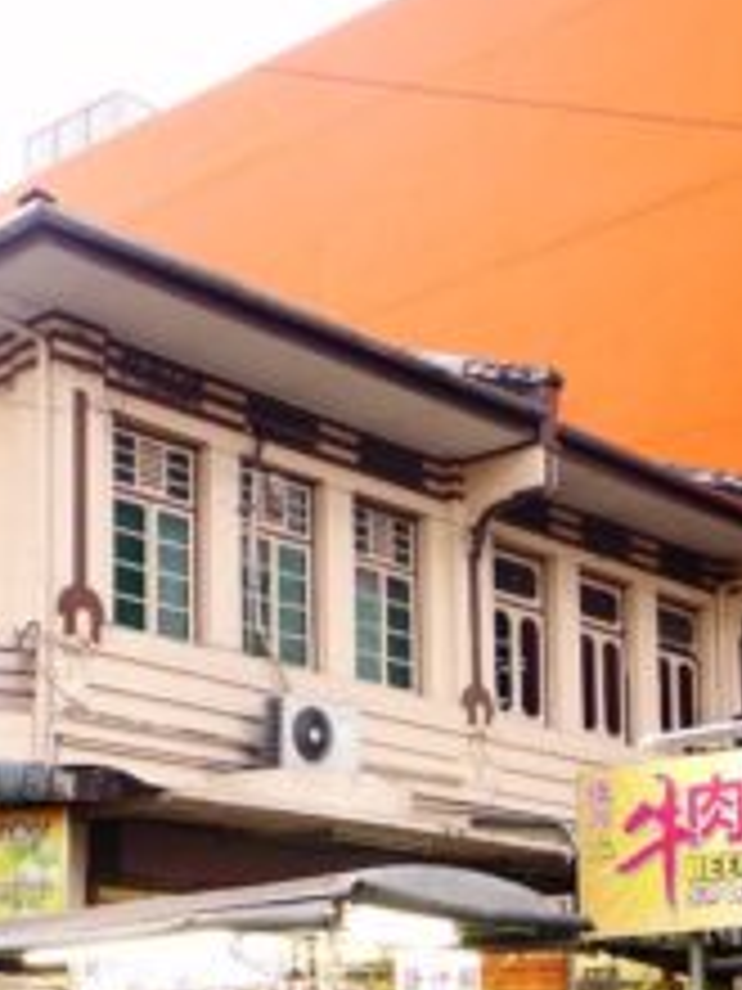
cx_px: 398
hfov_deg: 22.2
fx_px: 1886
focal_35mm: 66
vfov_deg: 28.2
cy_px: 909
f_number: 2
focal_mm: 4.7
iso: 320
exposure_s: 1/100
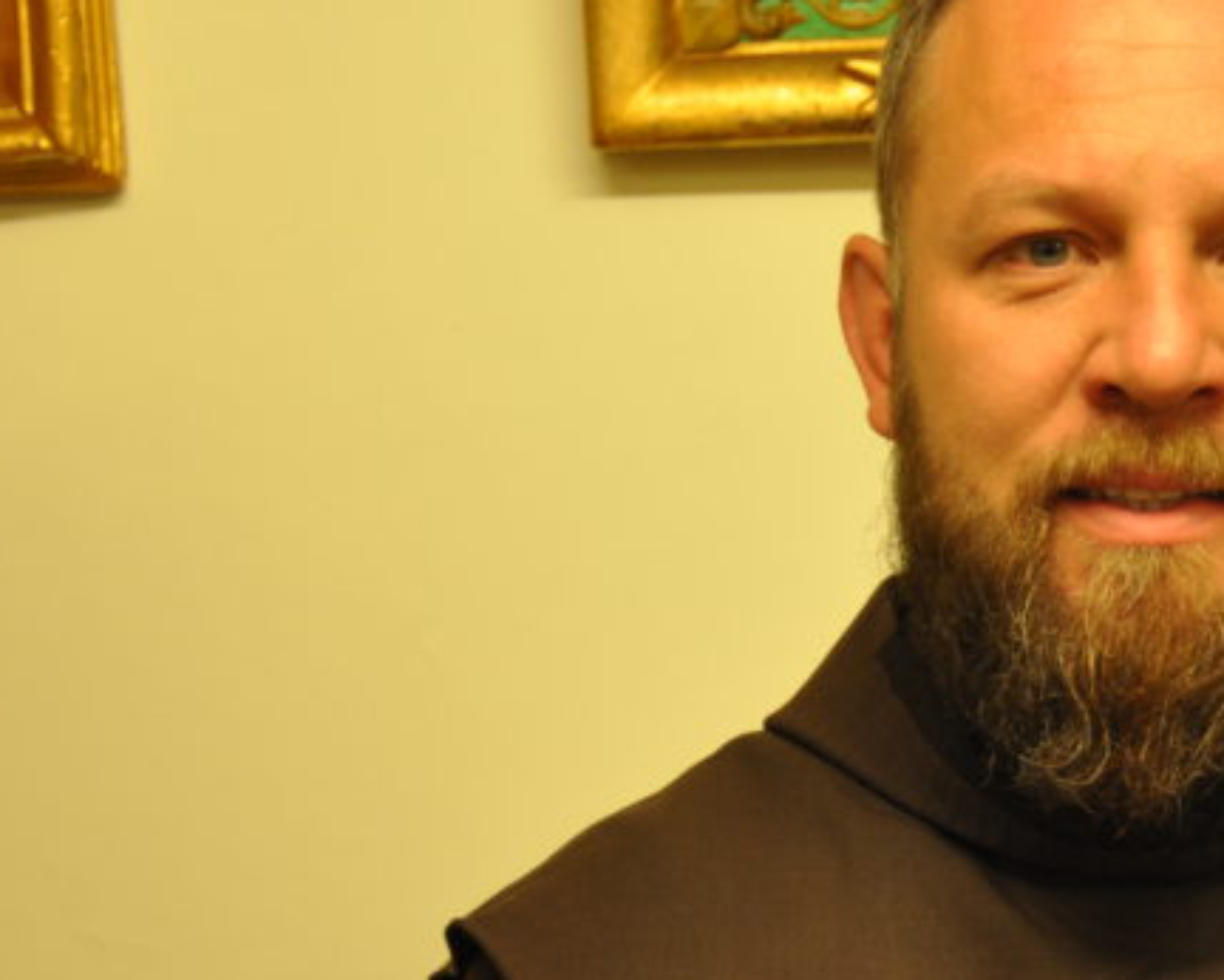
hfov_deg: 11.9
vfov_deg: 9.7
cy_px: 552
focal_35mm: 160
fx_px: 5799
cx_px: 1193
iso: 400
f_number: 5.6
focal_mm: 48
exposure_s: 1/30
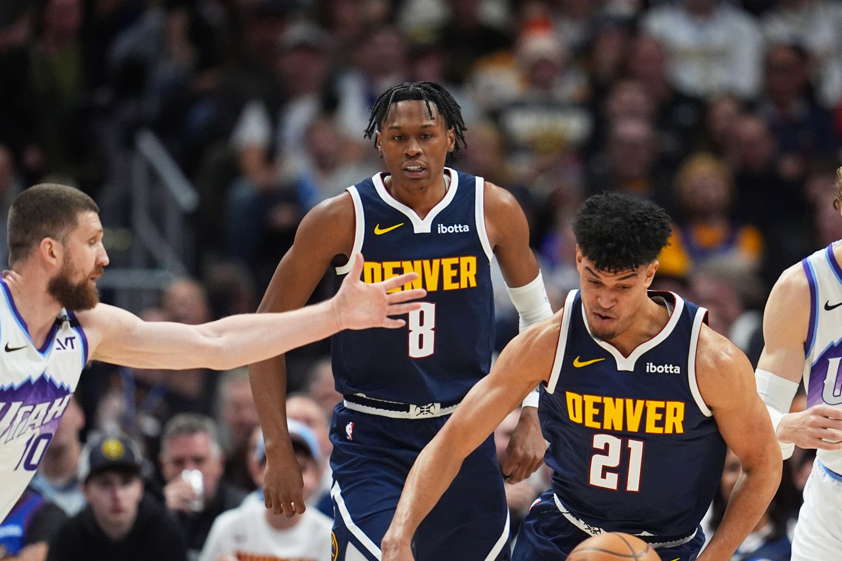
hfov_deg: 4.0
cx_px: 543
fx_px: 12161
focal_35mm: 520
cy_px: 305
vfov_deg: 2.6
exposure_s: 1/2000
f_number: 3.2
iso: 5000
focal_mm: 400
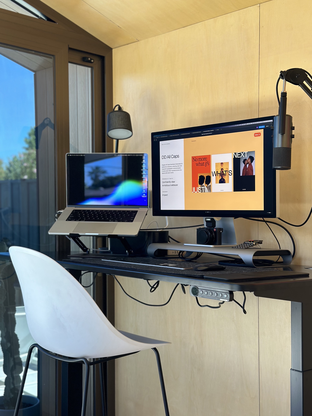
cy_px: 208
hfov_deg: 30.3
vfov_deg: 39.7
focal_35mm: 48
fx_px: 577
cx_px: 156
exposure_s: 1/165
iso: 64
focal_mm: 6.86
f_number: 1.78
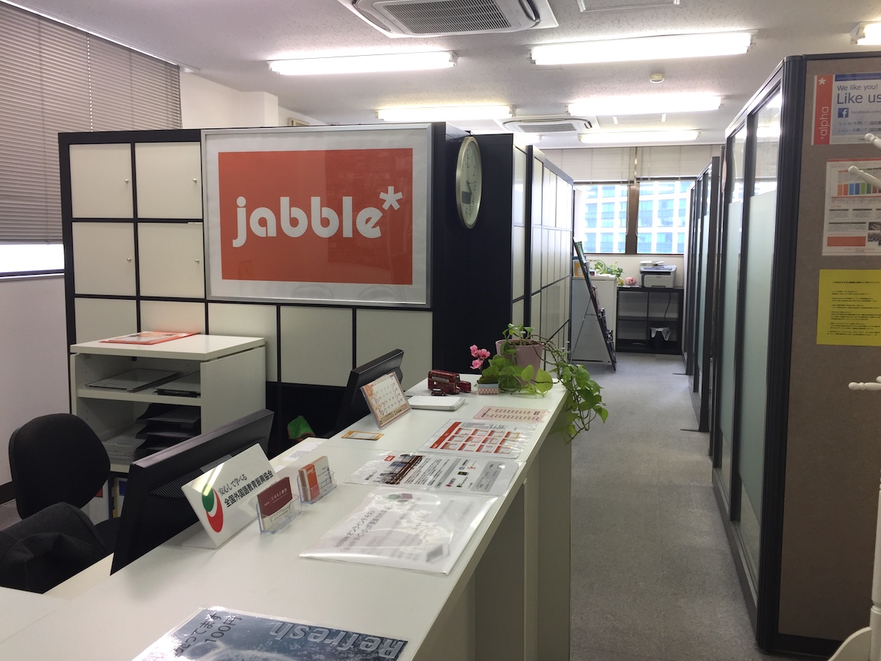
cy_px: 330
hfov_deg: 61.7
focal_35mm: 29
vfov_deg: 48.2
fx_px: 738
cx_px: 440
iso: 32
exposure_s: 1/50
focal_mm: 4.15
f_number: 2.2
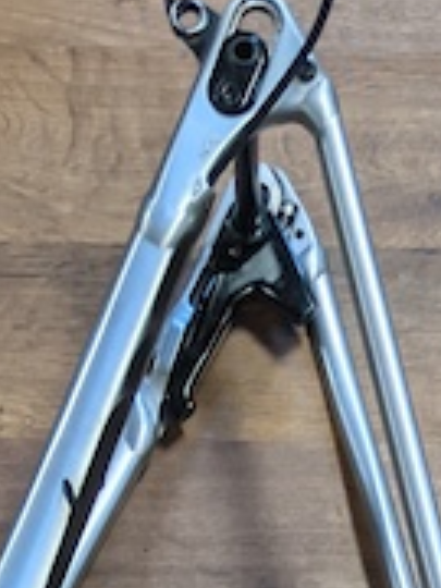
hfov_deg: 12.3
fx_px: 2038
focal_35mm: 120
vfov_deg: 13.6
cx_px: 314
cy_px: 1241
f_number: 1.8
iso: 114
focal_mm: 4.44
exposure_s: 1/24
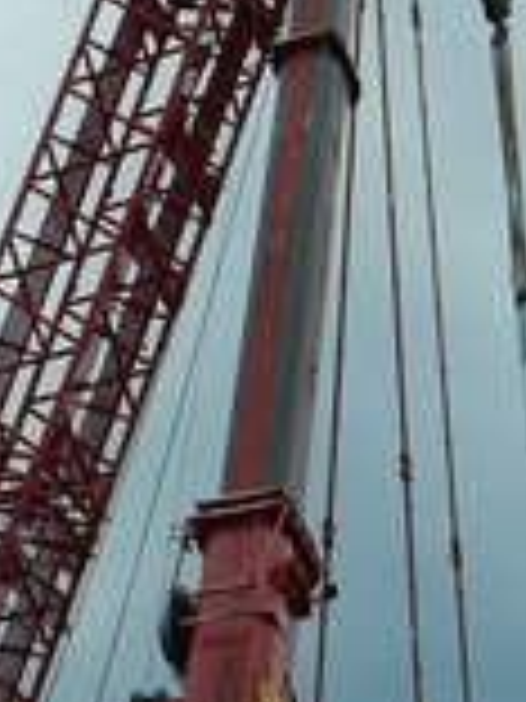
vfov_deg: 16.0
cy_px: 482
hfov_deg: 11.8
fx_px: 2492
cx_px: -85
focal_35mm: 123
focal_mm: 5.4
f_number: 4
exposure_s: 1/1250
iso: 125
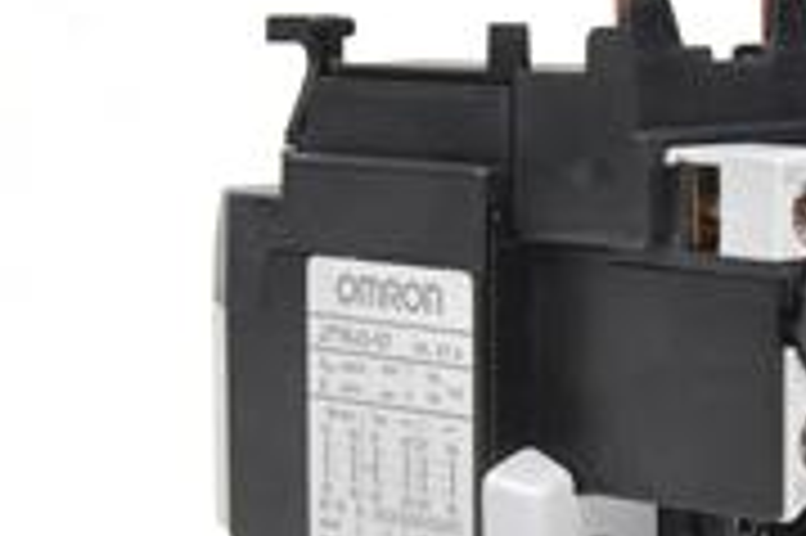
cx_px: 590
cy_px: 372
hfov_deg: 11.7
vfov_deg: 7.8
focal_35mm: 176
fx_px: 3929
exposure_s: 1/200
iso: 200
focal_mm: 35
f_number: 16
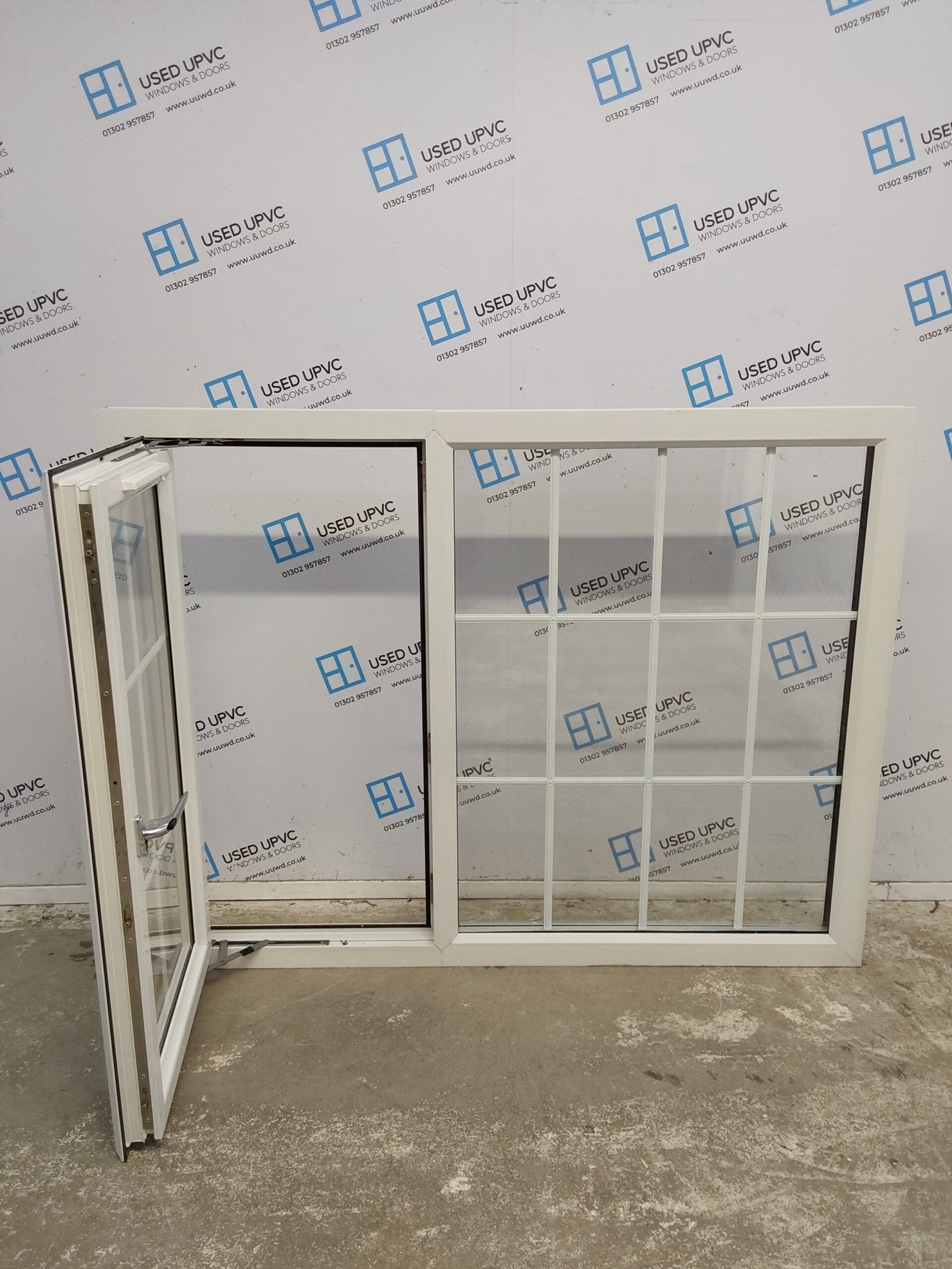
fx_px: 1027
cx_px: 476
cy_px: 634
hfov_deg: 49.7
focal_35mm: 28
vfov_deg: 63.4
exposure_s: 1/50
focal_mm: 2.91
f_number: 1.9
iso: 64
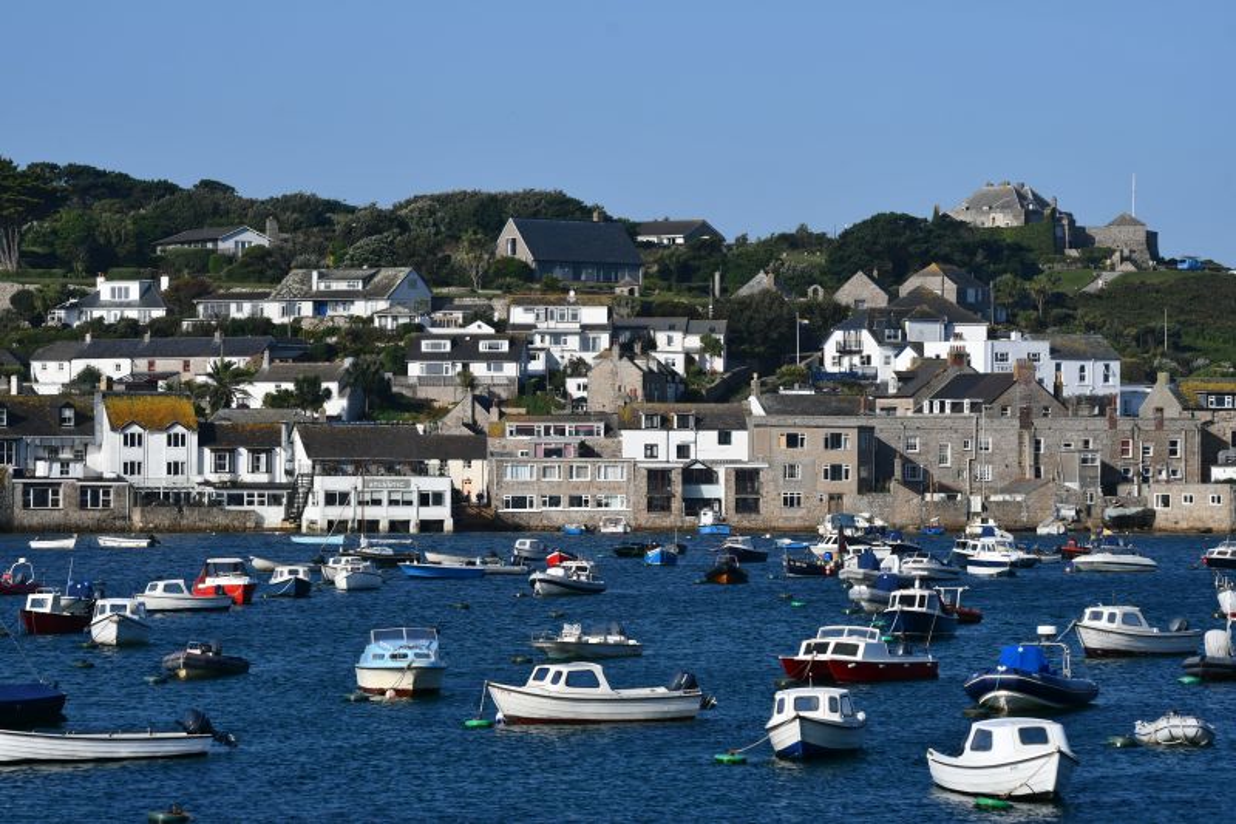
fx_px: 4737
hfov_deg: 14.9
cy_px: 412
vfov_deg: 9.9
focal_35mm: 138
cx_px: 618
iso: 100
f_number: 10
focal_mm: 92
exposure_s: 1/400
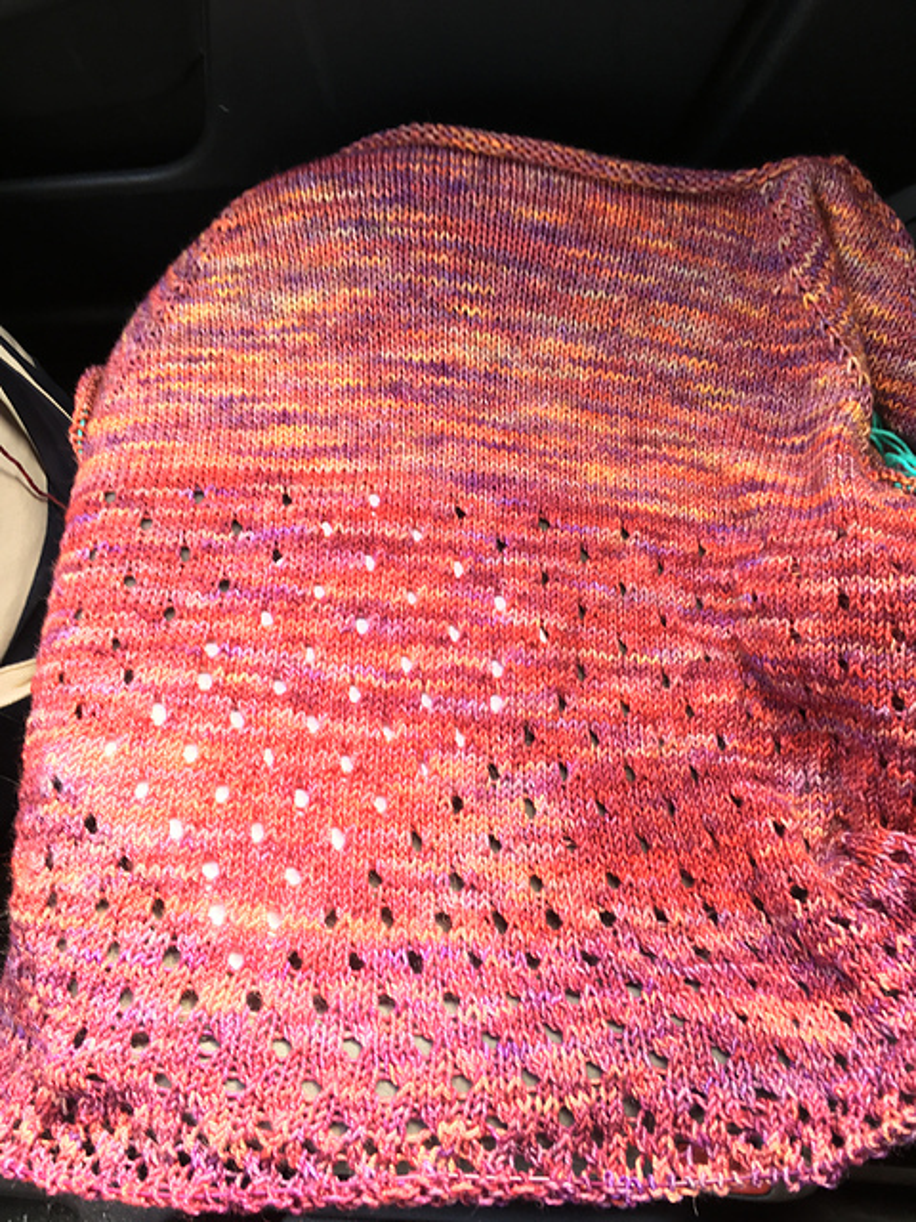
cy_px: 611
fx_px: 1023
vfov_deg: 61.7
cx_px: 458
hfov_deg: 48.2
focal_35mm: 29
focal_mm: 4.15
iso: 32
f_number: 2.2
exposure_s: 1/60
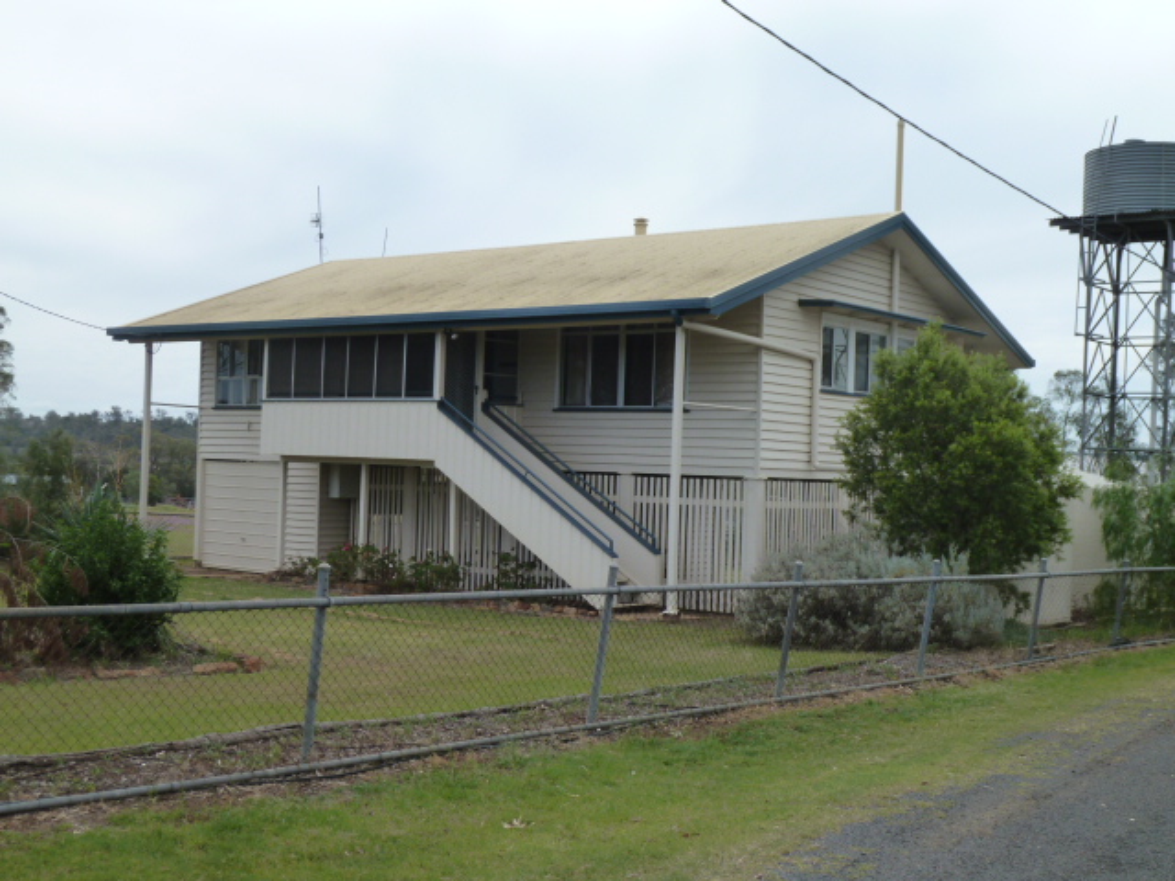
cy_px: 440
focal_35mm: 44
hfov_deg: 42.9
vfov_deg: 32.9
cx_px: 588
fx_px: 1494
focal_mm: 7.3
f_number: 4.5
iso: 125
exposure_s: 1/400
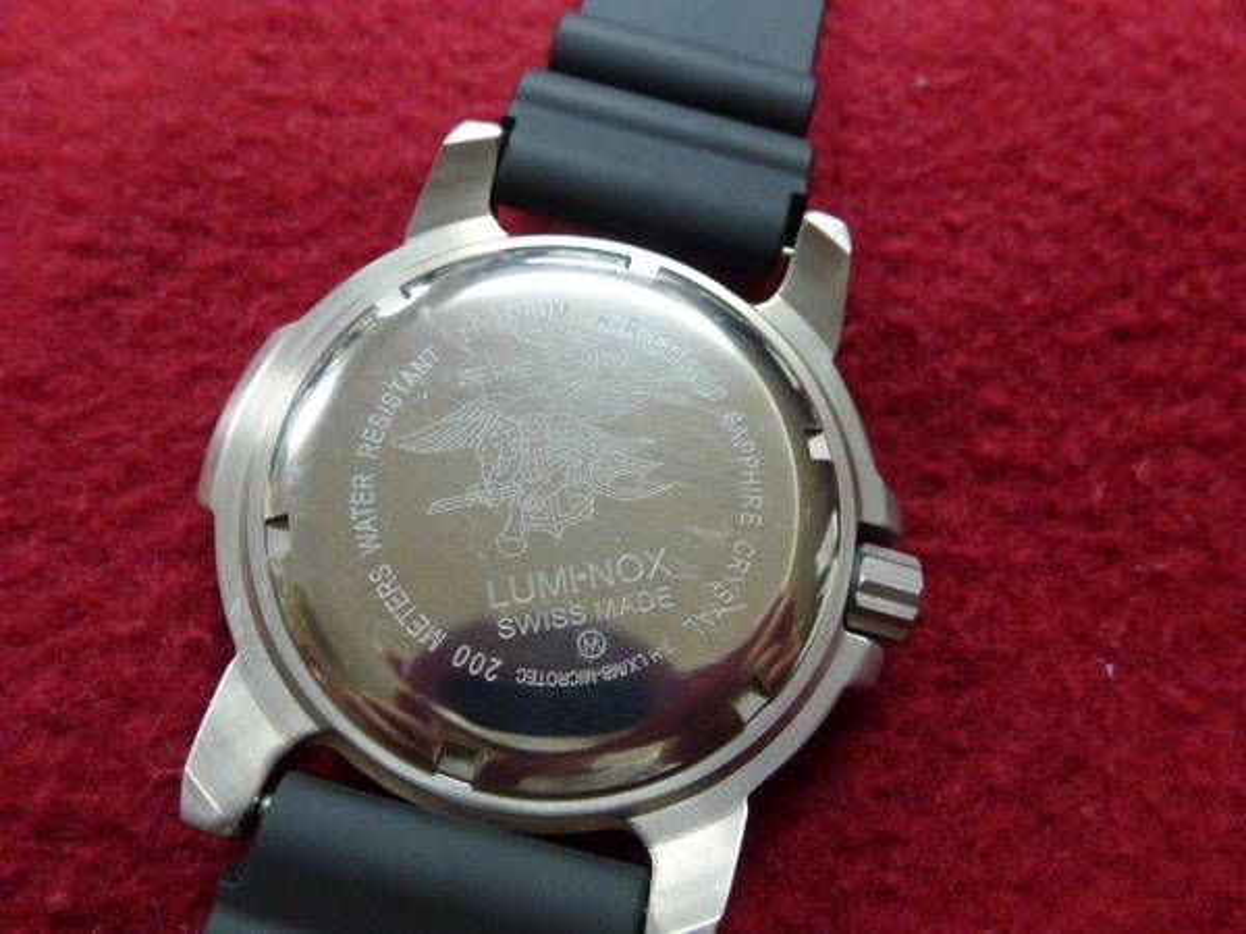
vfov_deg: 56.8
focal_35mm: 24
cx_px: 623
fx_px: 864
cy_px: 467
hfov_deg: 71.6
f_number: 3.3
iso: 400
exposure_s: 1/20
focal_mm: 4.3
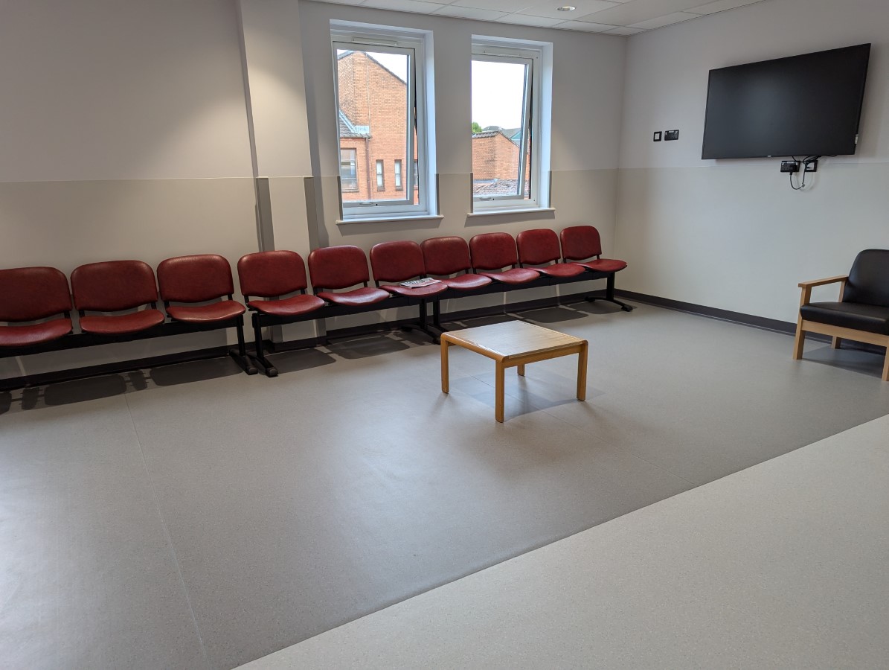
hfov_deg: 71.5
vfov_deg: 56.9
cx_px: 444
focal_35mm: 24
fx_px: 617
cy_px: 335
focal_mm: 6.81
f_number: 1.85
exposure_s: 1/162
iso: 46
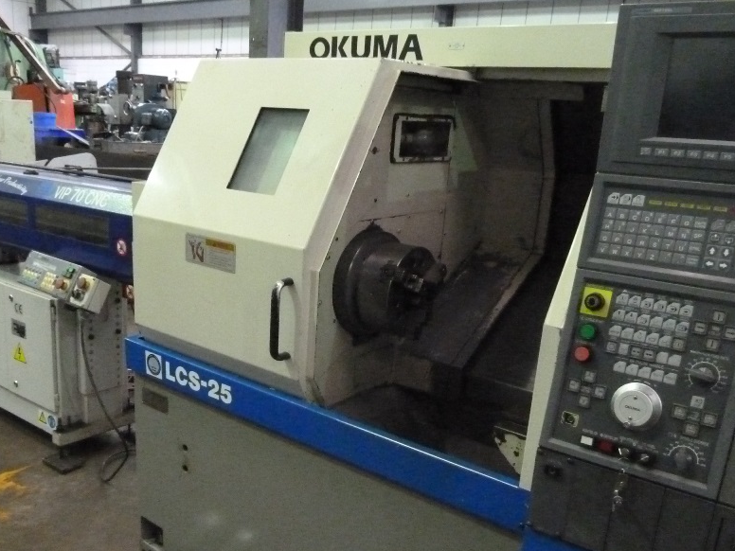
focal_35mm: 33
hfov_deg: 55.1
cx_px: 314
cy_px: 347
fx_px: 701
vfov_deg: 42.6
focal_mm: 4.1
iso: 1250
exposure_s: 1/15
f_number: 3.3
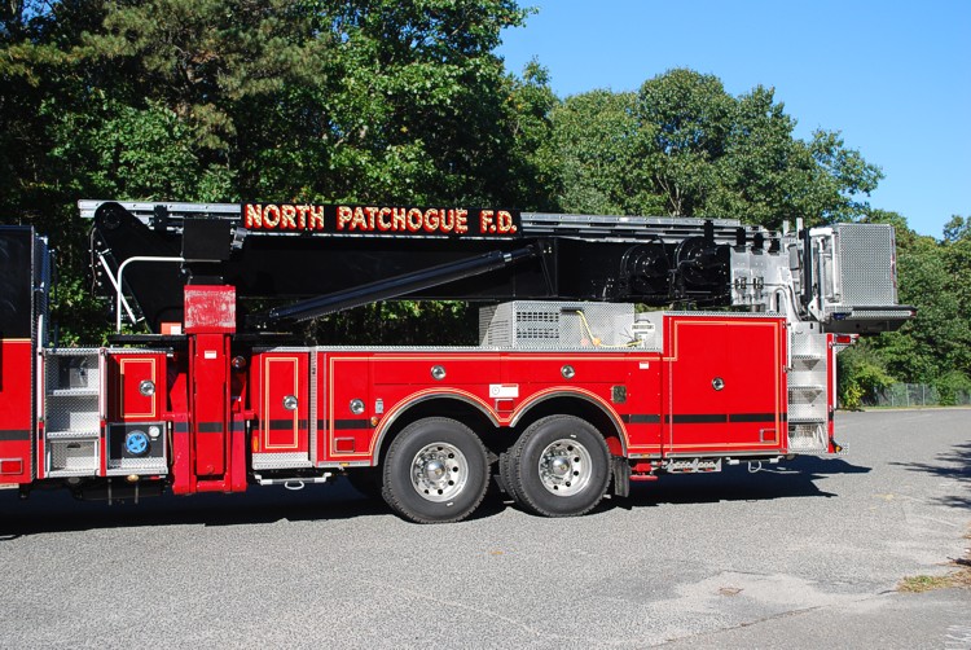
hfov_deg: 49.5
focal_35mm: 39
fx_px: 1053
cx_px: 486
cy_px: 325
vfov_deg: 34.3
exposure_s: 1/125
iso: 125
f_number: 5.6
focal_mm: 26
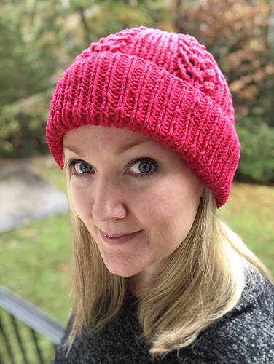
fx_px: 337
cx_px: 137
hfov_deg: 44.2
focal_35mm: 32
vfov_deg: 56.8
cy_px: 182
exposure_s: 1/30
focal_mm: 2.87
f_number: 2.2
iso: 40
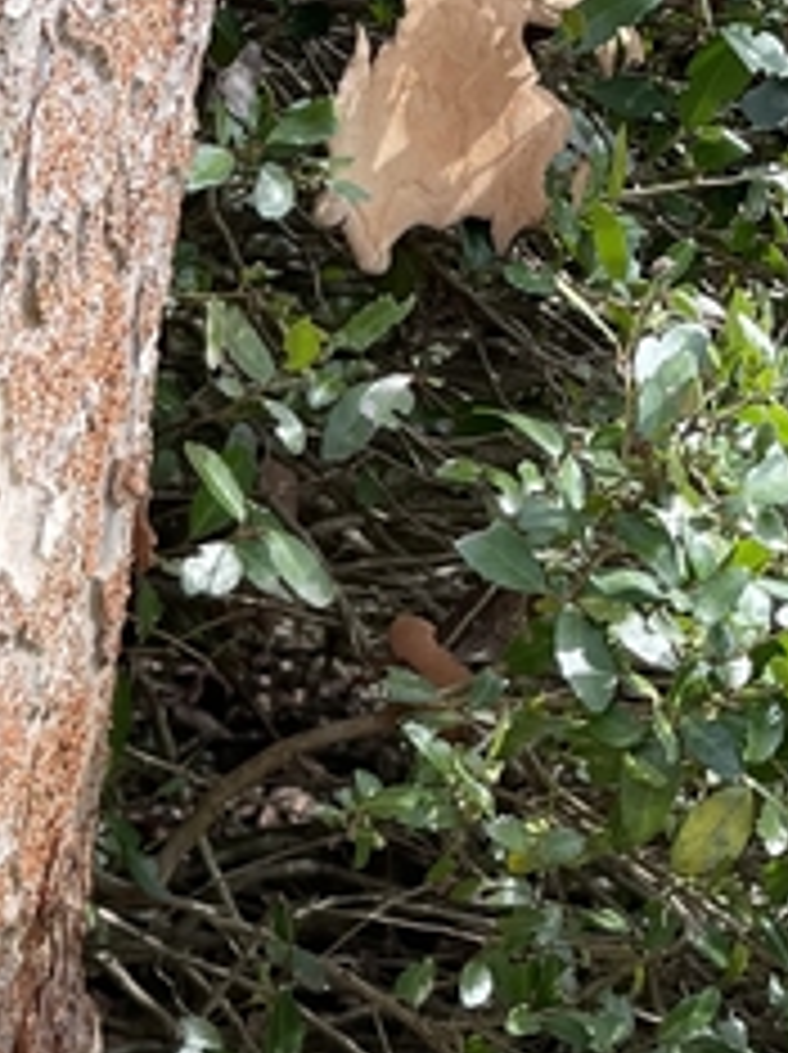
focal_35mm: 114
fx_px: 3466
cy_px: 927
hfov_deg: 12.0
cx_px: -599
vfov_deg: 17.1
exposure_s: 1/496
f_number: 1.6
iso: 32
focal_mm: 4.2
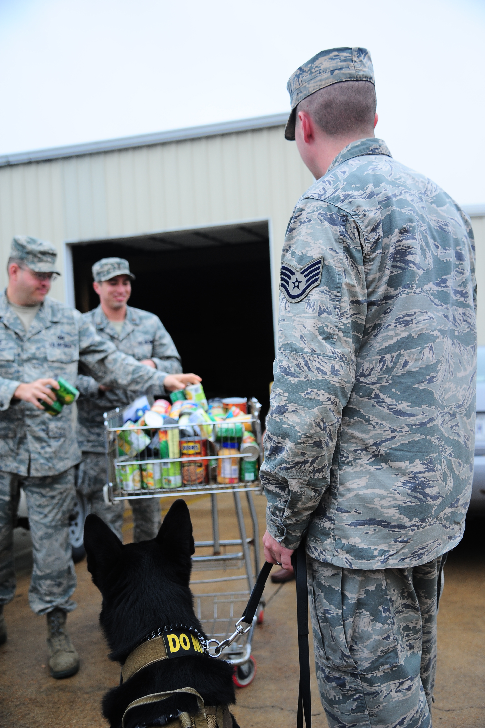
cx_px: 242
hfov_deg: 38.8
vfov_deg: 55.8
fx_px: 688
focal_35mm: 34
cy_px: 364
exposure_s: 1/200
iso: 400
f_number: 4
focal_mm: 34
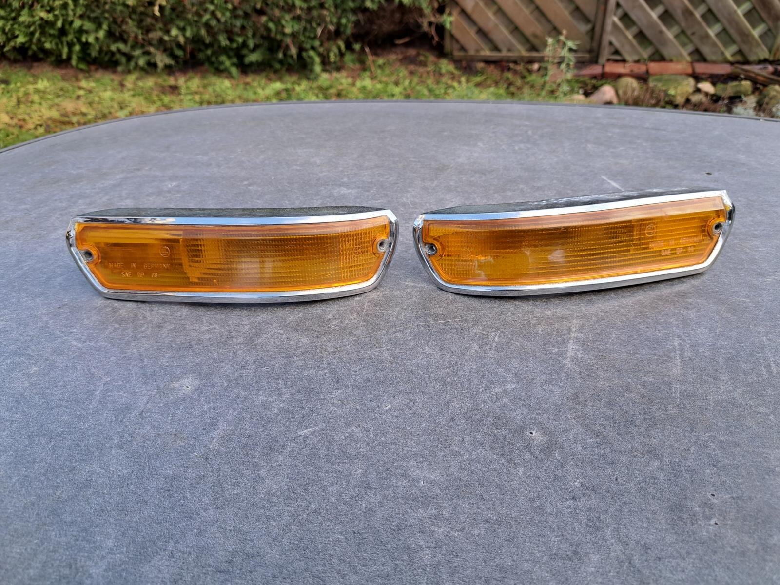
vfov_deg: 56.8
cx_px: 390
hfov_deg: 71.6
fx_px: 541
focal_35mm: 24
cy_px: 292
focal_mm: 5.23
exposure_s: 1/100
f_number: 1.8
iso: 50
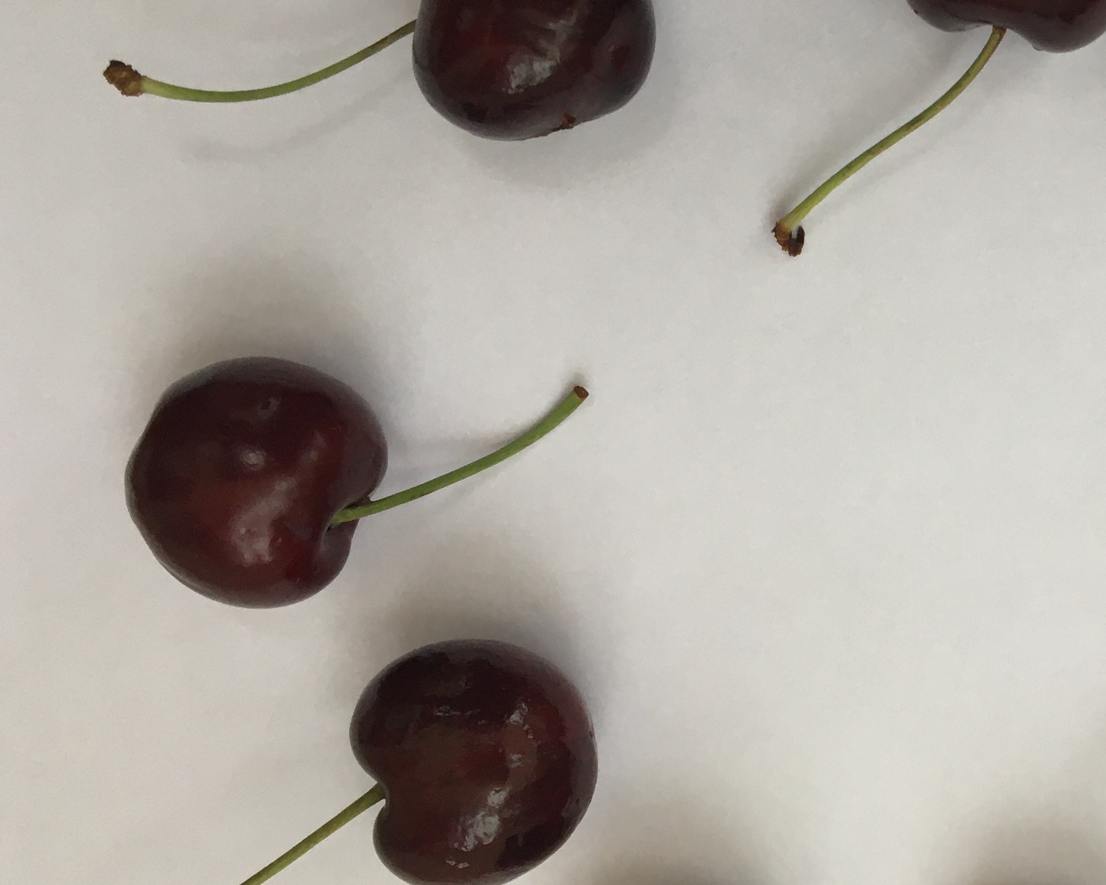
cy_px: 477
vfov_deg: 27.6
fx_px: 1800
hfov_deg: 32.4
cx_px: 999
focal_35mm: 55
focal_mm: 4.15
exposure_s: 1/33
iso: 25
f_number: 2.2
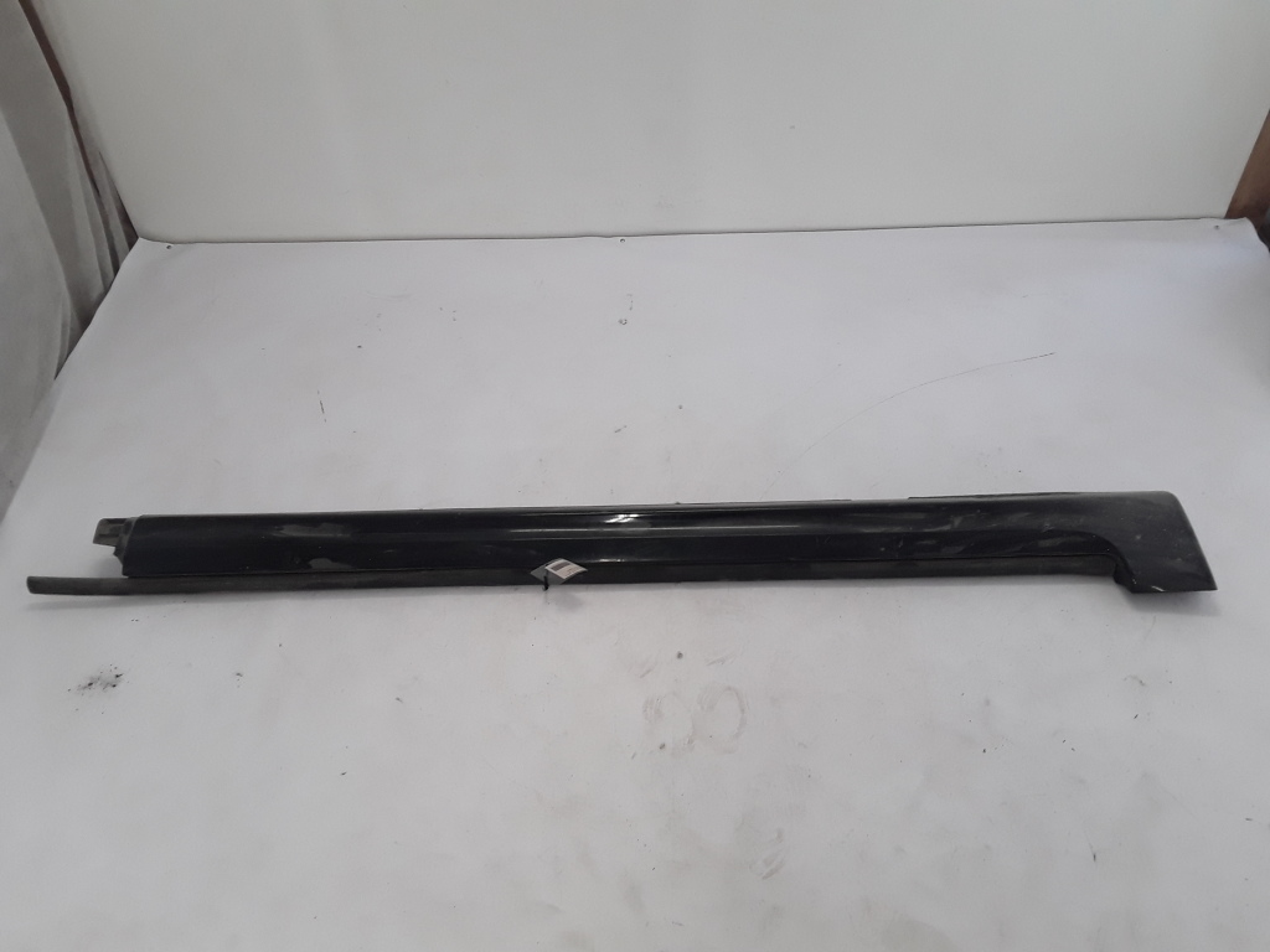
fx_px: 991
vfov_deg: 51.4
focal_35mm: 27
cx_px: 635
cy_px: 476
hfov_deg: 65.3
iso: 50
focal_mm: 2.91
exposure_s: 1/50
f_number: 1.9
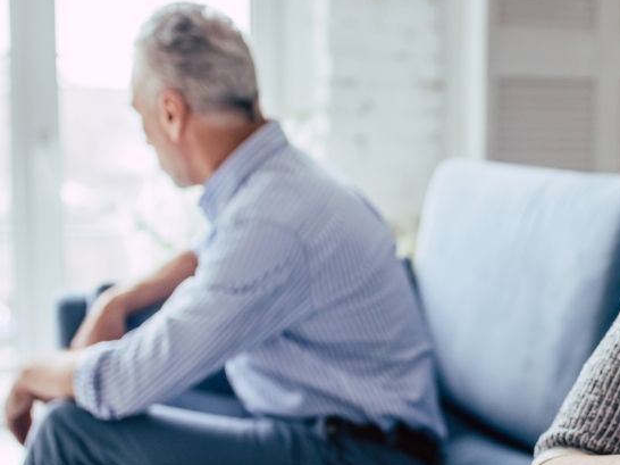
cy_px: 305
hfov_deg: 25.5
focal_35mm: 74
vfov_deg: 19.8
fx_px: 1325
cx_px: 554
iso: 800
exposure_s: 1/100
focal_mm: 35
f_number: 2
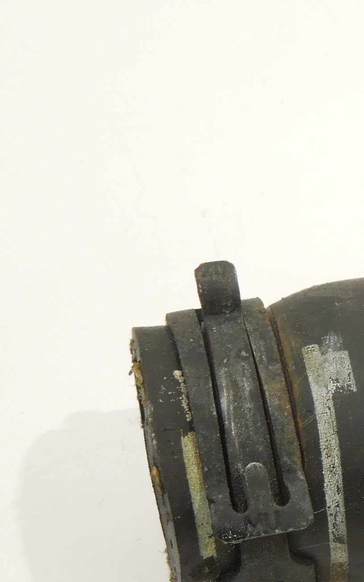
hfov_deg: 5.8
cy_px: 420
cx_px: 471
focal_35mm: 223
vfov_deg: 9.4
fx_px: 3540
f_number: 4.7
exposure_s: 1/25
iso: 450
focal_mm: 19.1
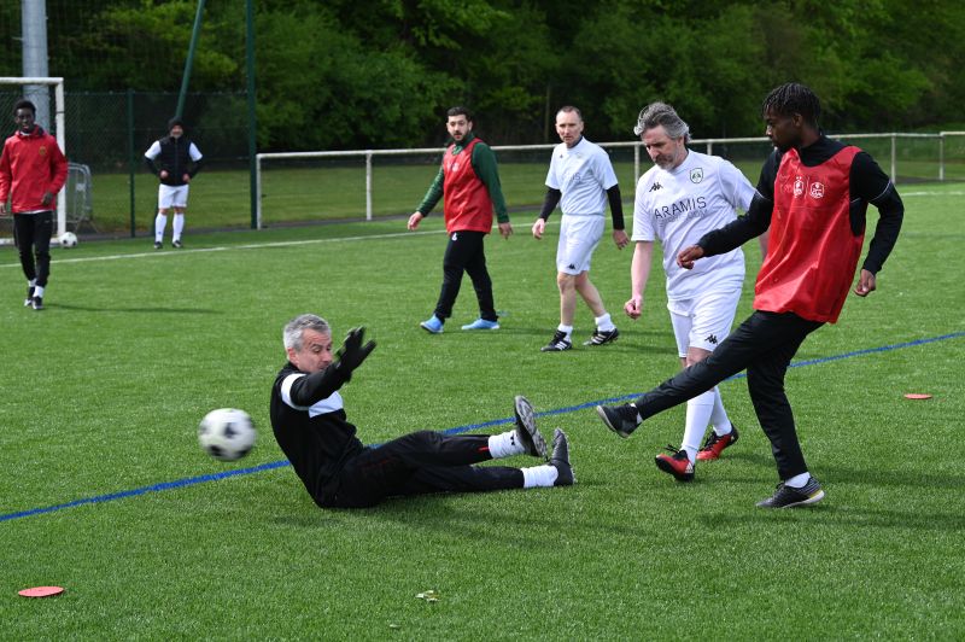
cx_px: 482
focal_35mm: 85
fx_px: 2277
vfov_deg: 16.0
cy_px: 321
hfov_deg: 23.9
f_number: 5.6
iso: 100
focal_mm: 85
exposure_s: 1/250
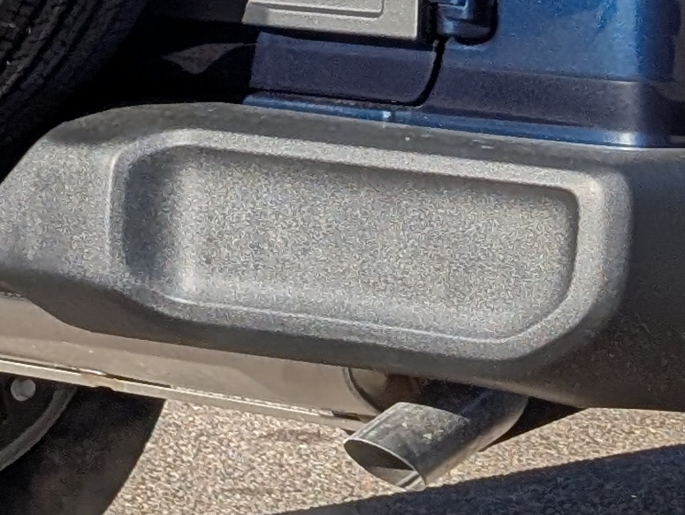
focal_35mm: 258
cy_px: -175
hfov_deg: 7.6
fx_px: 5111
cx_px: 844
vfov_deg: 5.7
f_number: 1.68
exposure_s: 1/834
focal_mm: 6.9
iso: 20
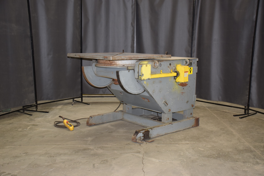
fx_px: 330
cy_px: 88
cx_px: 132
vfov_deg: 29.9
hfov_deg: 43.6
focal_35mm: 45
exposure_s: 1/60
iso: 800
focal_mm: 30
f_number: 4
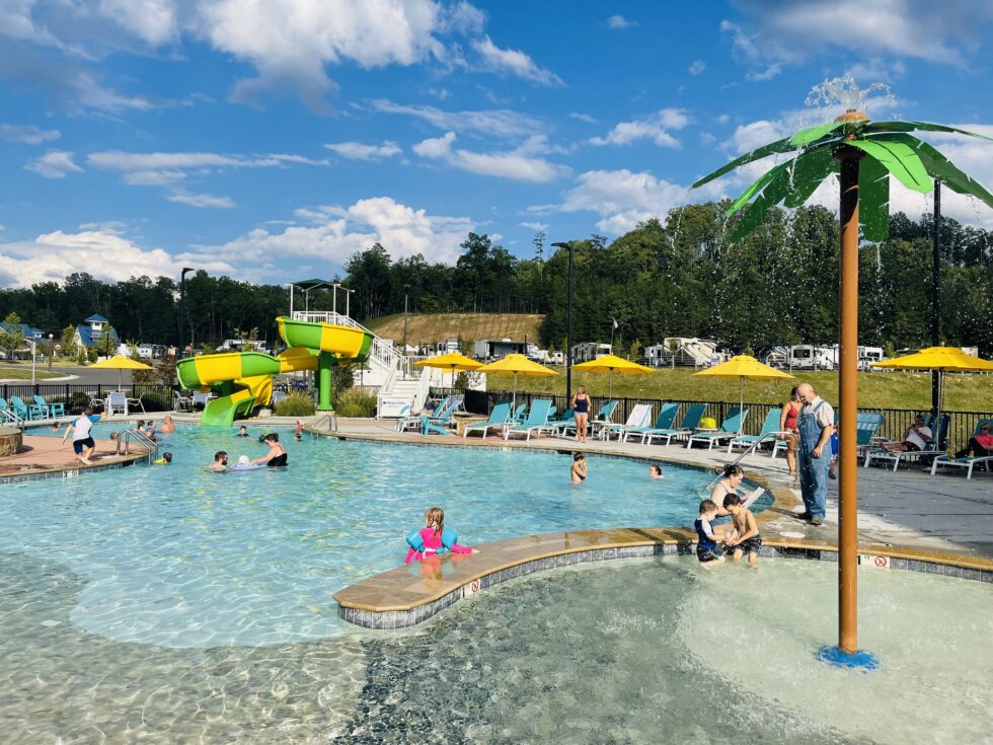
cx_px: 496
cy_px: 372
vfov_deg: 53.1
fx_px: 746
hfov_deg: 67.3
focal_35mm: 26
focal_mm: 5.1
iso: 32
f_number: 1.6
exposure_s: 1/5128
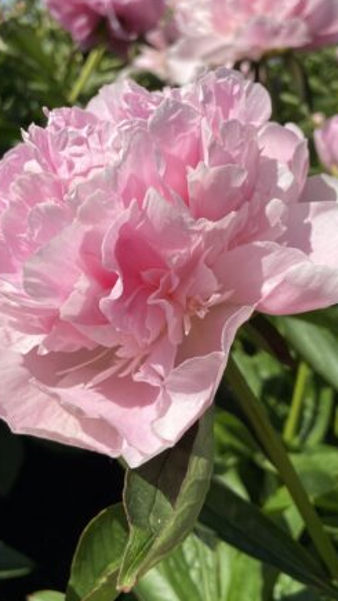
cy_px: 223
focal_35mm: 39
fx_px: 622
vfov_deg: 51.1
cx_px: 161
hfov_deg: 30.4
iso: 32
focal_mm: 4.25
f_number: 1.8
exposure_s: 1/5025
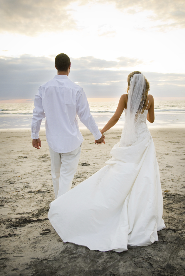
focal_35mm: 34
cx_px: 100
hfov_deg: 39.0
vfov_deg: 55.7
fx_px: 261
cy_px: 136
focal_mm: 20
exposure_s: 1/320
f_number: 2.8
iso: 100
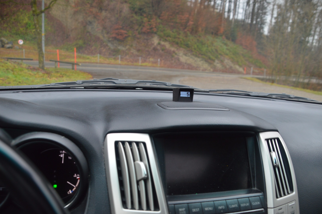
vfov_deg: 47.9
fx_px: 241
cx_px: 161
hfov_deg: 67.4
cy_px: 107
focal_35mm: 27
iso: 400
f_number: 4.5
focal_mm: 18
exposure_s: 1/80
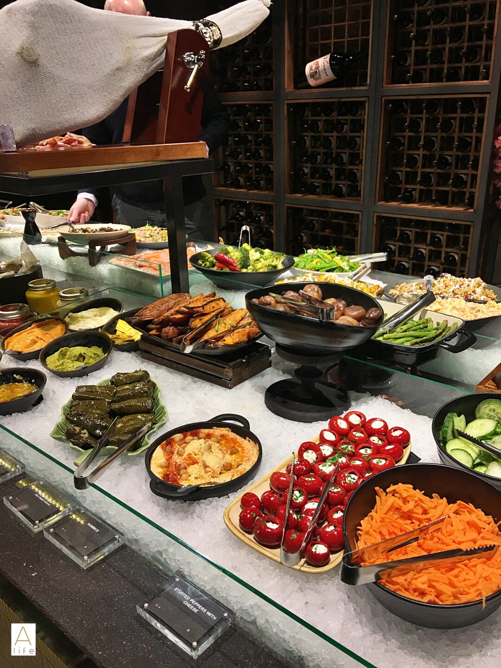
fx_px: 560
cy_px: 334
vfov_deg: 61.7
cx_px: 250
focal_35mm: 29
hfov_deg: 48.2
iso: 32
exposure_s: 1/33
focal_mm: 4.15
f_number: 2.2
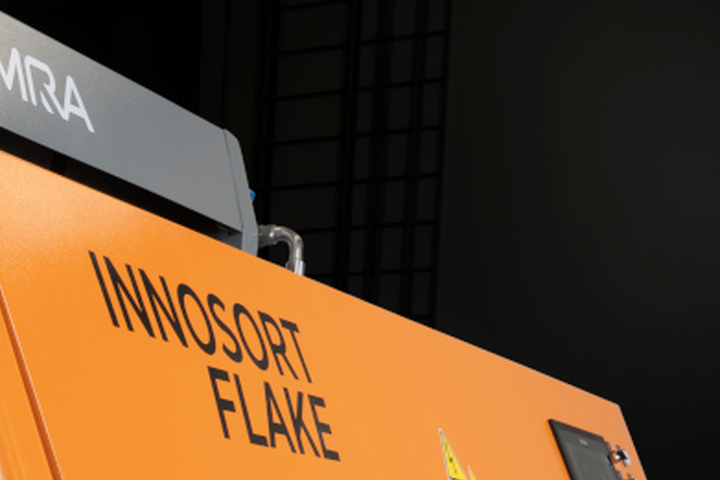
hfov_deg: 20.0
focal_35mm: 92
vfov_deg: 14.3
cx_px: -265
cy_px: 598
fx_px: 1841
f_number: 10
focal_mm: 24
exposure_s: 1/60
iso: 100
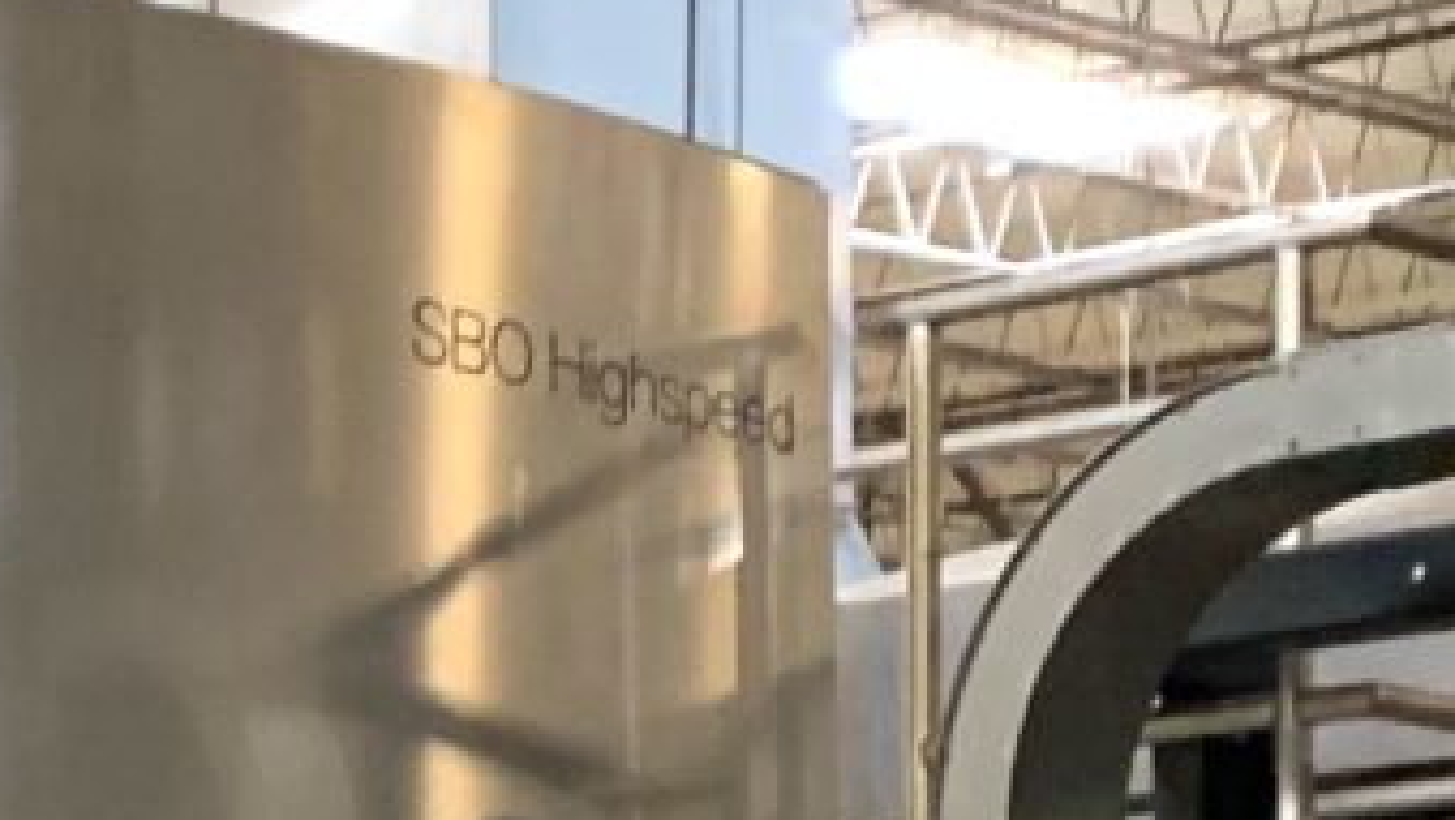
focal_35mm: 171
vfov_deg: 7.0
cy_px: 1043
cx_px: -116
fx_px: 6600
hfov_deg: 12.4
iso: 400
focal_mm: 4.25
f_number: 1.8
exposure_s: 1/37
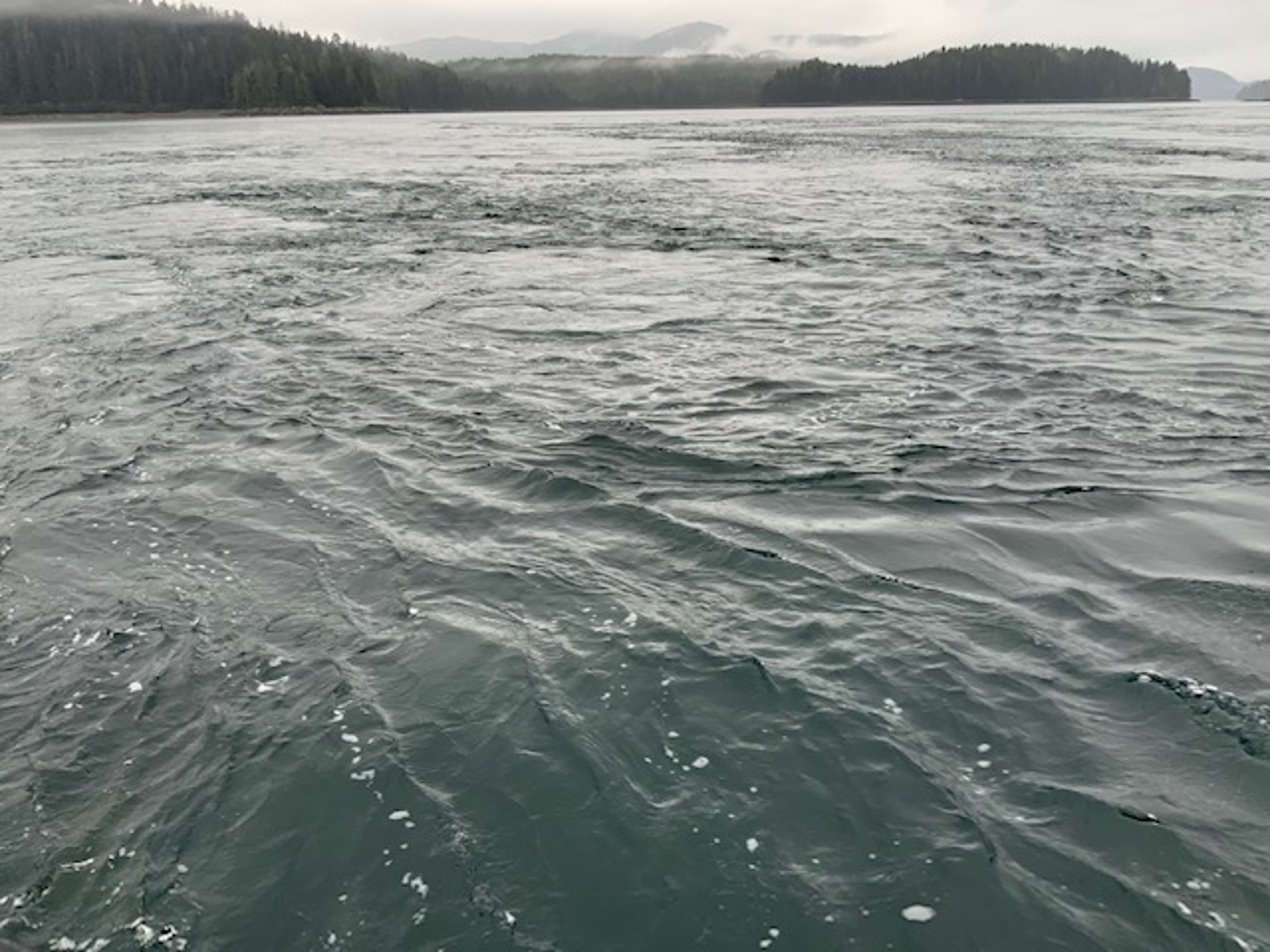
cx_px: 635
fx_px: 1064
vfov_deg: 48.2
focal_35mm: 29
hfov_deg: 61.7
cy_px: 476
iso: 16
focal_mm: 3
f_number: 1.8
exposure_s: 1/124
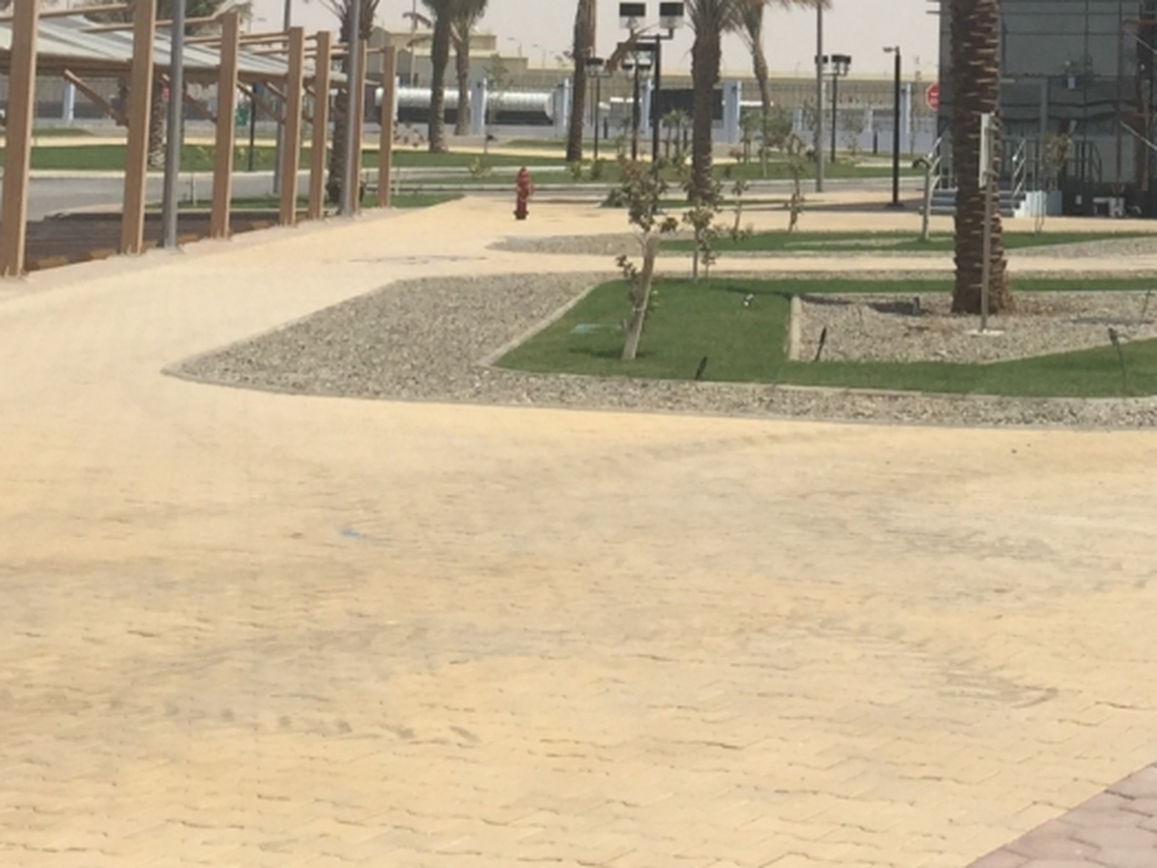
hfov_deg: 21.5
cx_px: 1055
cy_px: -209
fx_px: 2975
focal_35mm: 89
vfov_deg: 15.9
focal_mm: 4.15
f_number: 2.2
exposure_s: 1/3300
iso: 32
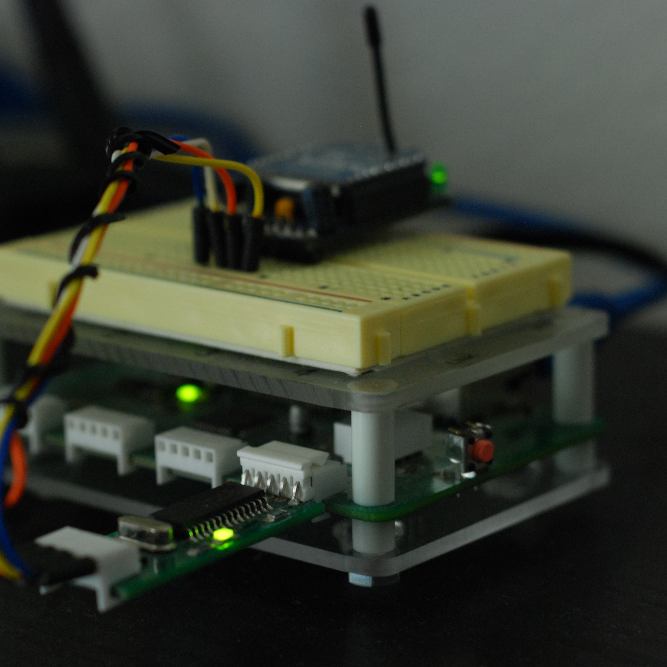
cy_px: 332
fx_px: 2093
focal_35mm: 96
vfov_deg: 18.1
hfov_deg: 18.1
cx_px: 267
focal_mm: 50
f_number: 3.5
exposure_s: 1/50
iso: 500
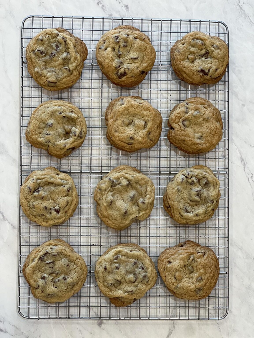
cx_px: 127
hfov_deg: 19.1
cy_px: 169
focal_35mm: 77
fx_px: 753
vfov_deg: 25.3
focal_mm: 9
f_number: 2.8
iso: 125
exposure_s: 1/60
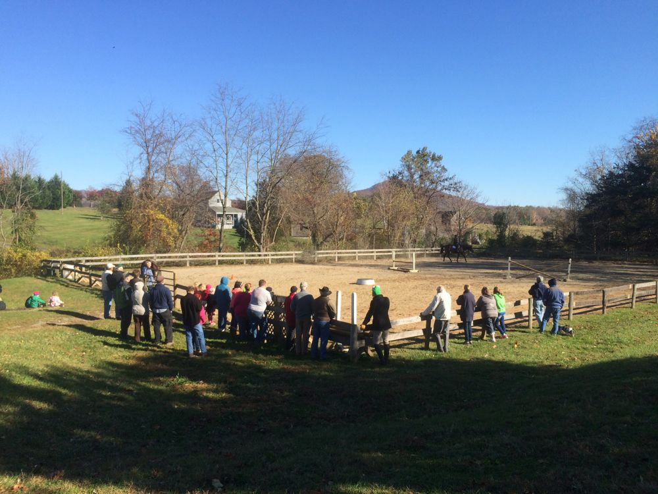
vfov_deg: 48.2
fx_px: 551
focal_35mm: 29
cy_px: 247
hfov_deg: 61.7
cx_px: 329
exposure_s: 1/1244
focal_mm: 4.15
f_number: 2.2
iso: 32
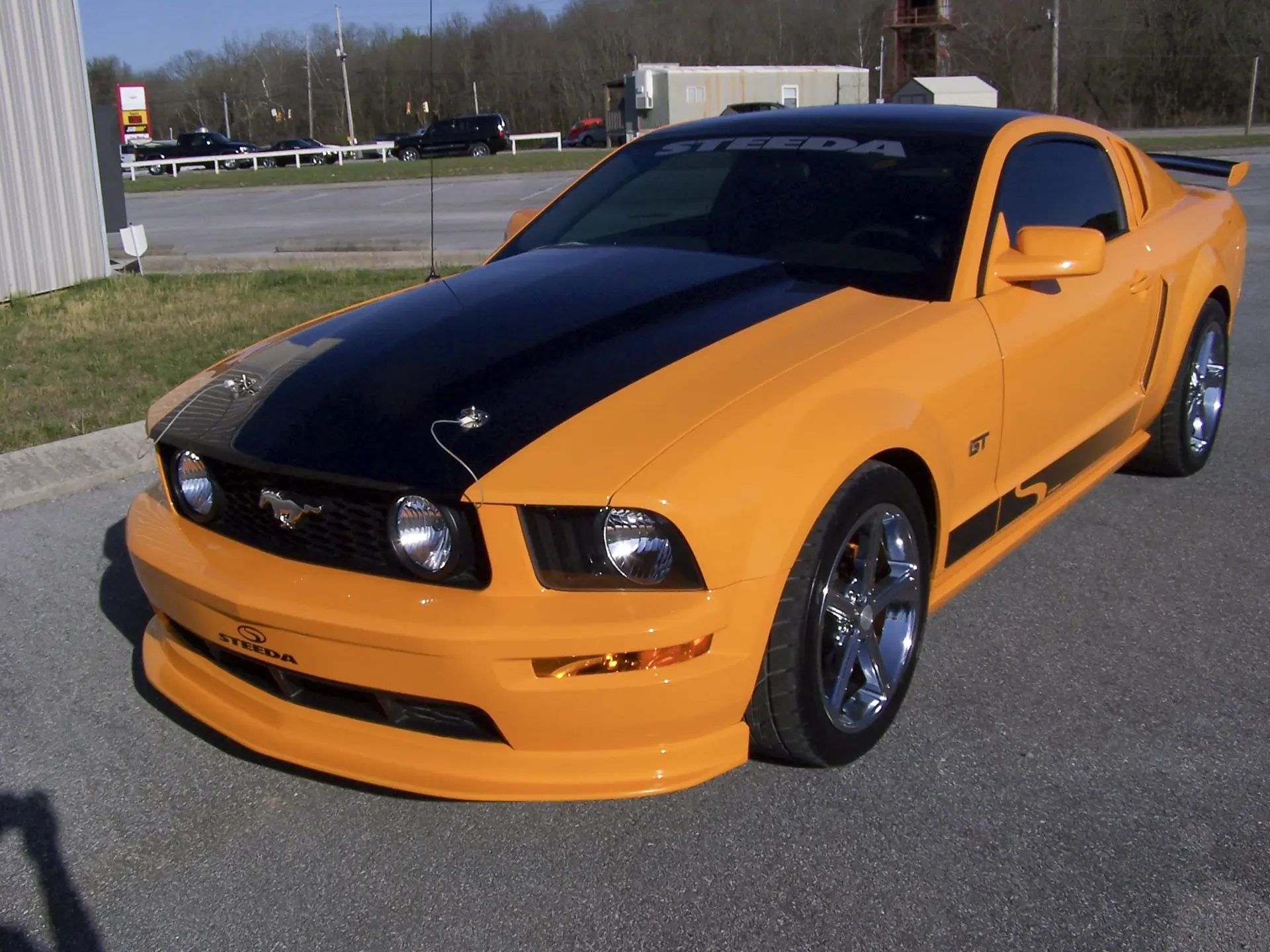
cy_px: 476
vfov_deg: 37.7
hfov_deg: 49.0
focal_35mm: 38
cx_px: 635
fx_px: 1394
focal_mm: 6.3
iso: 80
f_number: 5.6
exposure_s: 1/1000
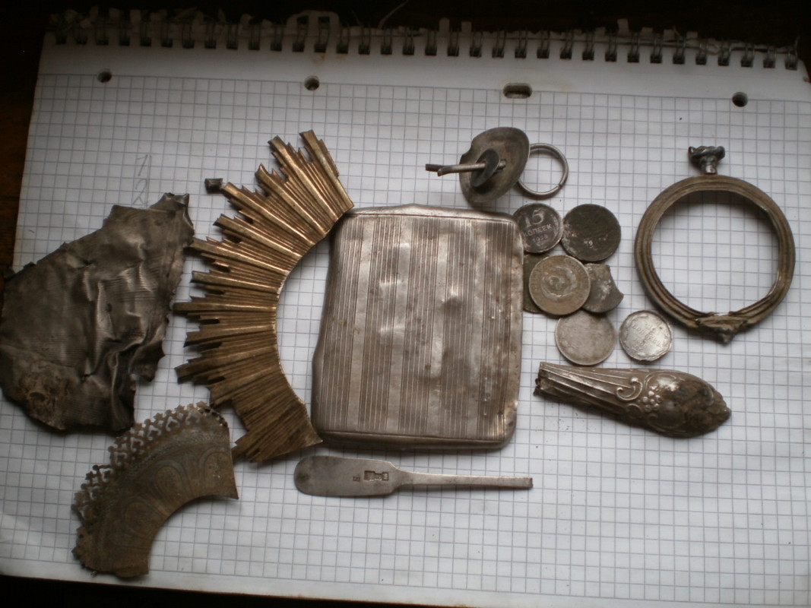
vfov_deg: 34.3
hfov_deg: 44.8
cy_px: 304
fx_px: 984
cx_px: 406
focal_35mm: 42
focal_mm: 7.4
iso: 100
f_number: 3.5
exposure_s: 1/60
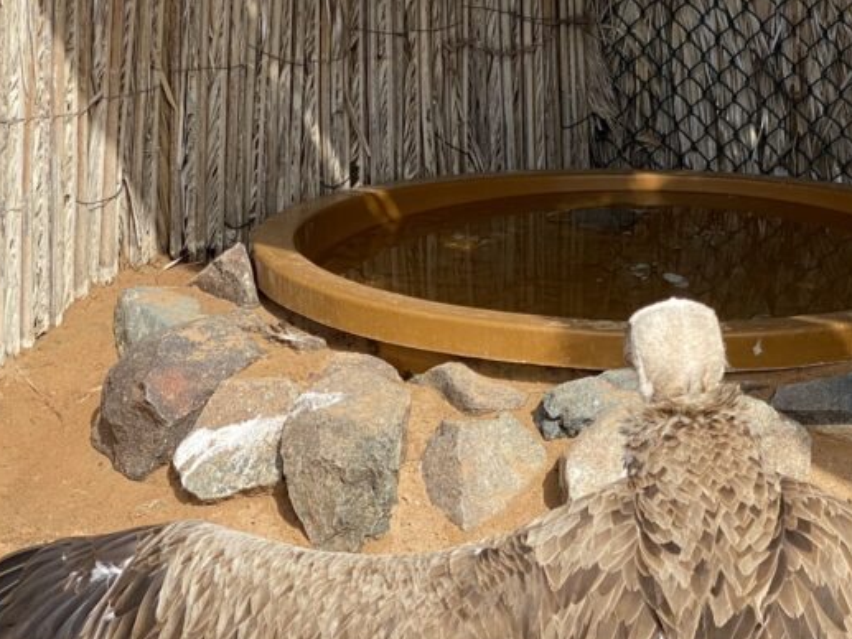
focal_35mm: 103
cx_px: 662
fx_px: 2536
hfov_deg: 18.9
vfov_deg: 14.3
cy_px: 552
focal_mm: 6
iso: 20
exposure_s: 1/1142
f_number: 2
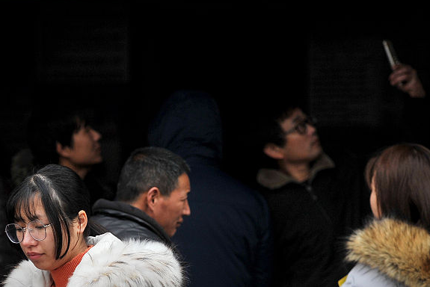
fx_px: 2617
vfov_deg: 6.3
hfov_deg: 9.4
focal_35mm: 219
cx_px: 88
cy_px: 296
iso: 320
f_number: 6.3
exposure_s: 1/2000
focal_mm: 105
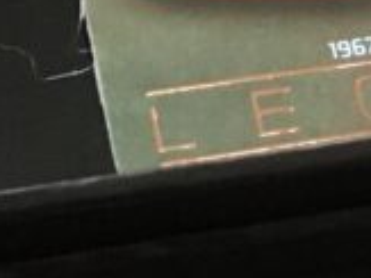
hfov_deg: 10.9
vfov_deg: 7.1
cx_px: 134
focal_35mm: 182
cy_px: -595
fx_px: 1949
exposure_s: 1/33
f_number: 2.2
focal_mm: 4.15
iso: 250
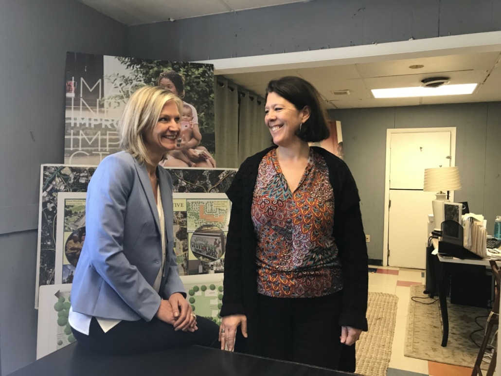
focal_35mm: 28
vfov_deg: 49.8
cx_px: 250
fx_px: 405
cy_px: 188
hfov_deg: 63.4
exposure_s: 1/30
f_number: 1.8
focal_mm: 3.99
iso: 40
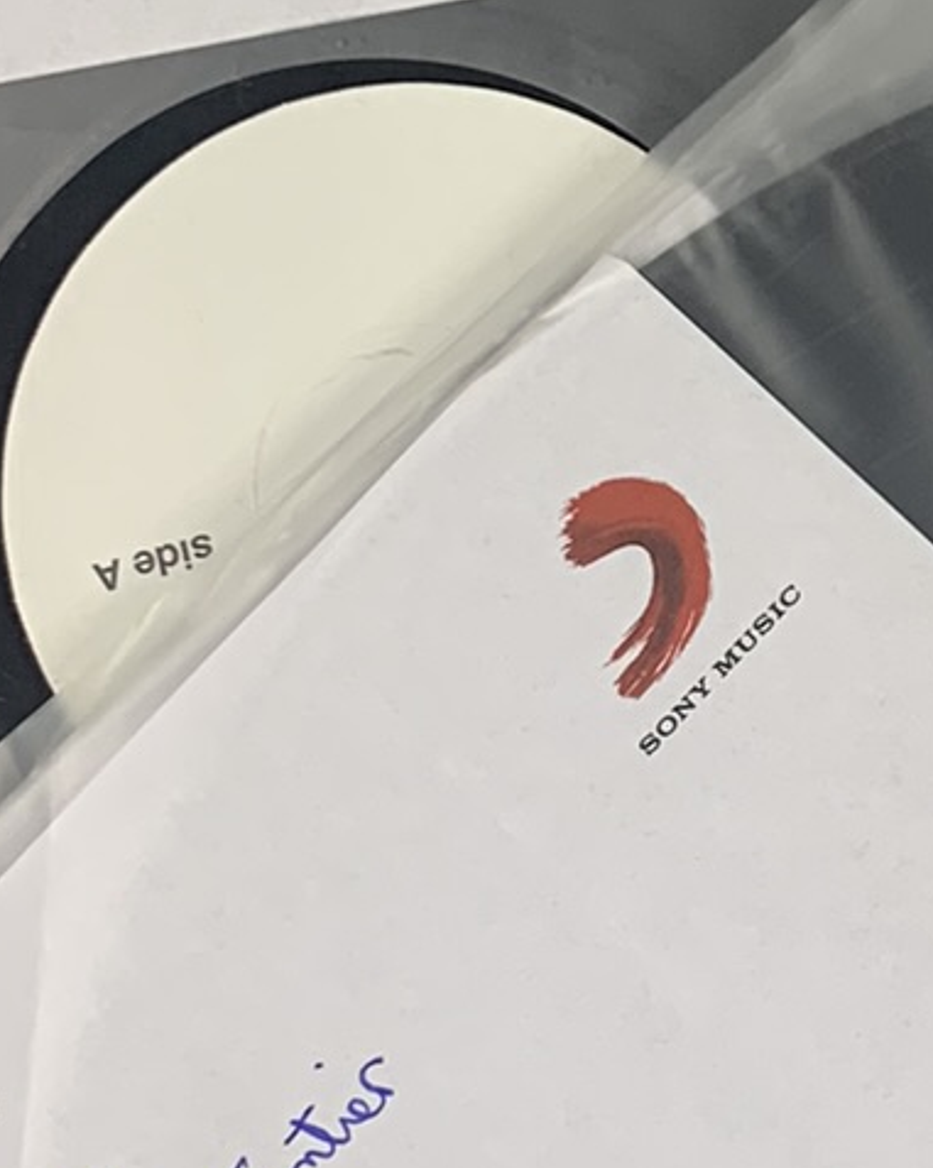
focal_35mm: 109
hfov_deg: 12.8
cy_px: -10
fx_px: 3766
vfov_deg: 17.2
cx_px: 1692
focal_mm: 4.25
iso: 50
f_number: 1.8
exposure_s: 1/100
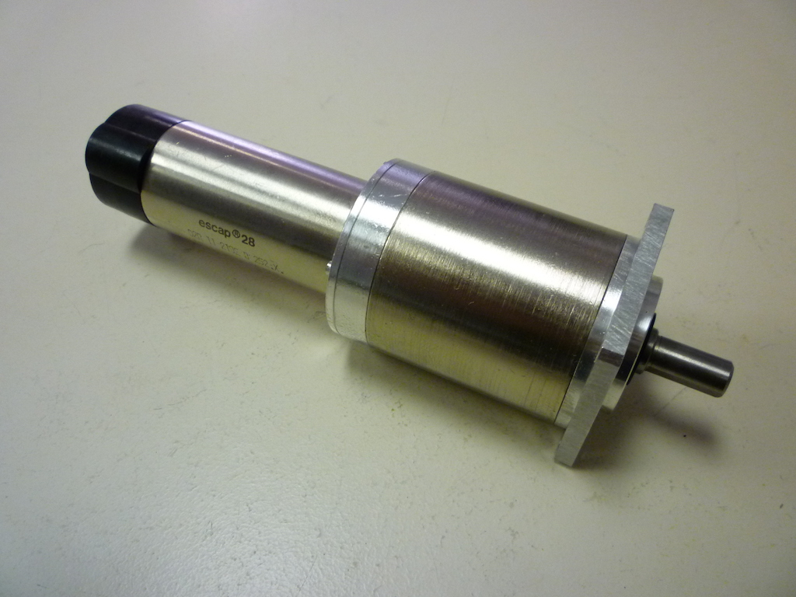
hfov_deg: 61.7
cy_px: 298
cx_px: 398
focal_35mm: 29
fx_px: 667
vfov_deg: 48.2
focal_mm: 5.2
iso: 320
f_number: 3.3
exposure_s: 1/30
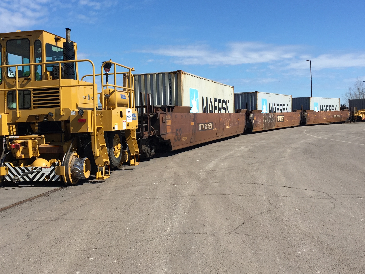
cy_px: 118
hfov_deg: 41.8
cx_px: 136
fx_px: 475
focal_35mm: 45
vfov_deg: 32.1
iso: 32
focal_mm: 4.15
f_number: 2.2
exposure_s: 1/2639
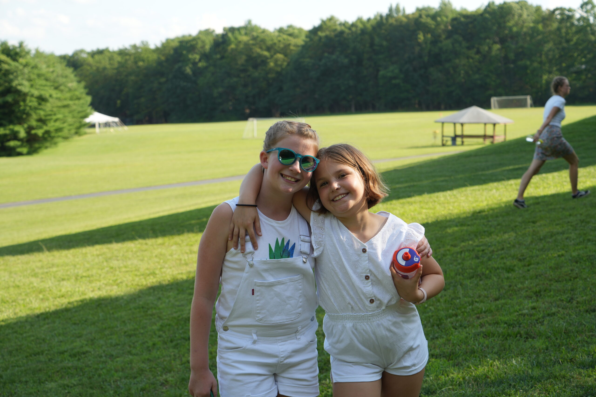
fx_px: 1159
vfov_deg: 19.5
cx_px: 298
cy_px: 198
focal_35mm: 70
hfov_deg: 28.8
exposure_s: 1/125
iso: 100
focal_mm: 70
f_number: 6.3
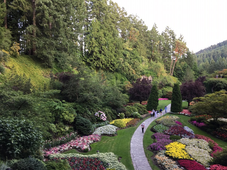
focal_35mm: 29
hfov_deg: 61.7
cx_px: 114
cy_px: 85
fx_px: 190
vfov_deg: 48.2
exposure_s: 1/40
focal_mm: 4.15
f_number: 2.2
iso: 25
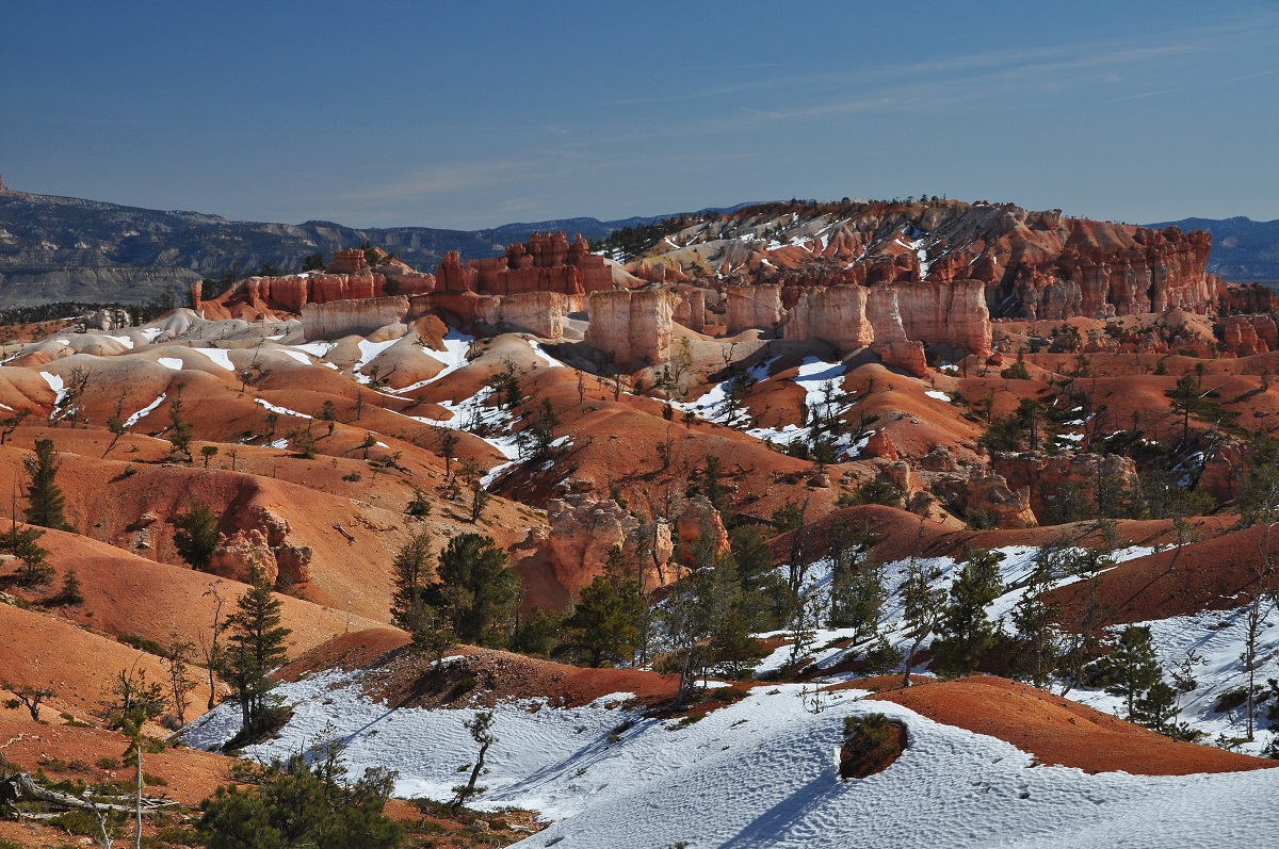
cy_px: 424
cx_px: 640
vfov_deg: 8.3
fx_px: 5855
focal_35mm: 165
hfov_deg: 12.5
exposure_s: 1/400
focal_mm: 110
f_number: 11
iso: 200
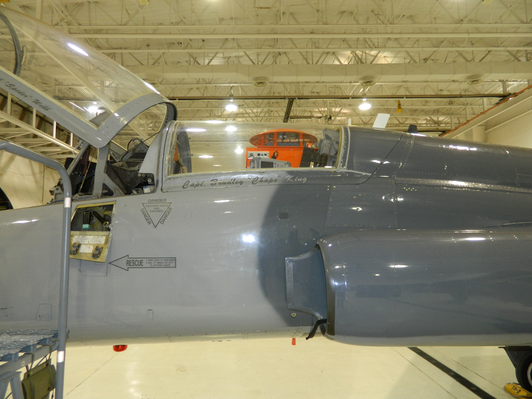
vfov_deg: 54.9
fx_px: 384
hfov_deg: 69.4
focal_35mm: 25
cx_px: 266
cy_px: 200
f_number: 3.1
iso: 200
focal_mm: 4.5
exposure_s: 1/30
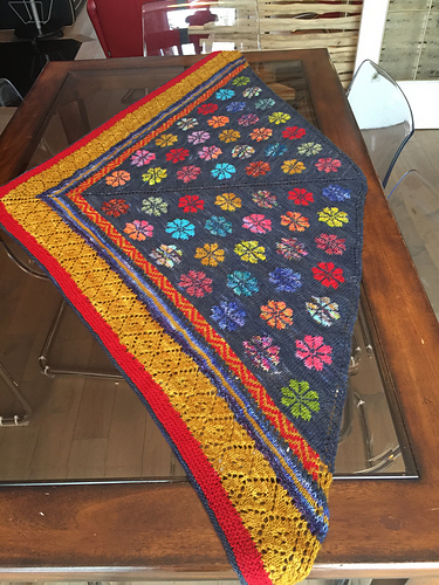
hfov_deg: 48.2
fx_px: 490
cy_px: 292
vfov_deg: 61.7
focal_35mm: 29
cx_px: 220
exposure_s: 1/15
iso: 100
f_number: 2.2
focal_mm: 4.15
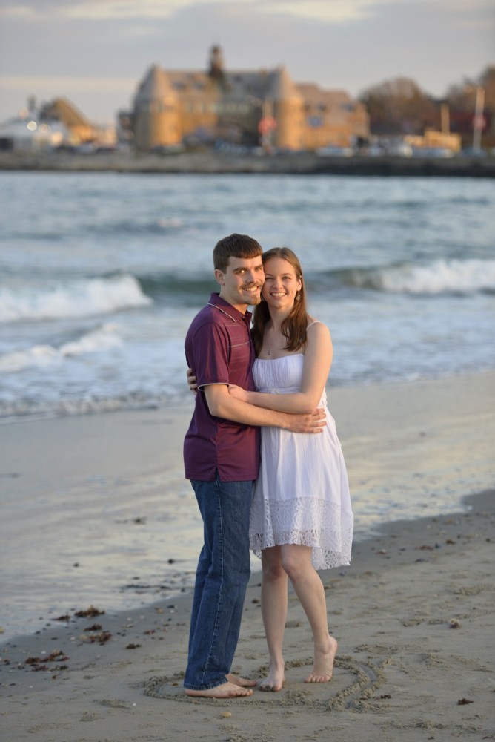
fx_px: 2265
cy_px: 371
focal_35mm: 110
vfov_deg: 18.6
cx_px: 248
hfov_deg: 12.5
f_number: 2.8
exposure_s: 1/125
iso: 100
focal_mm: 110
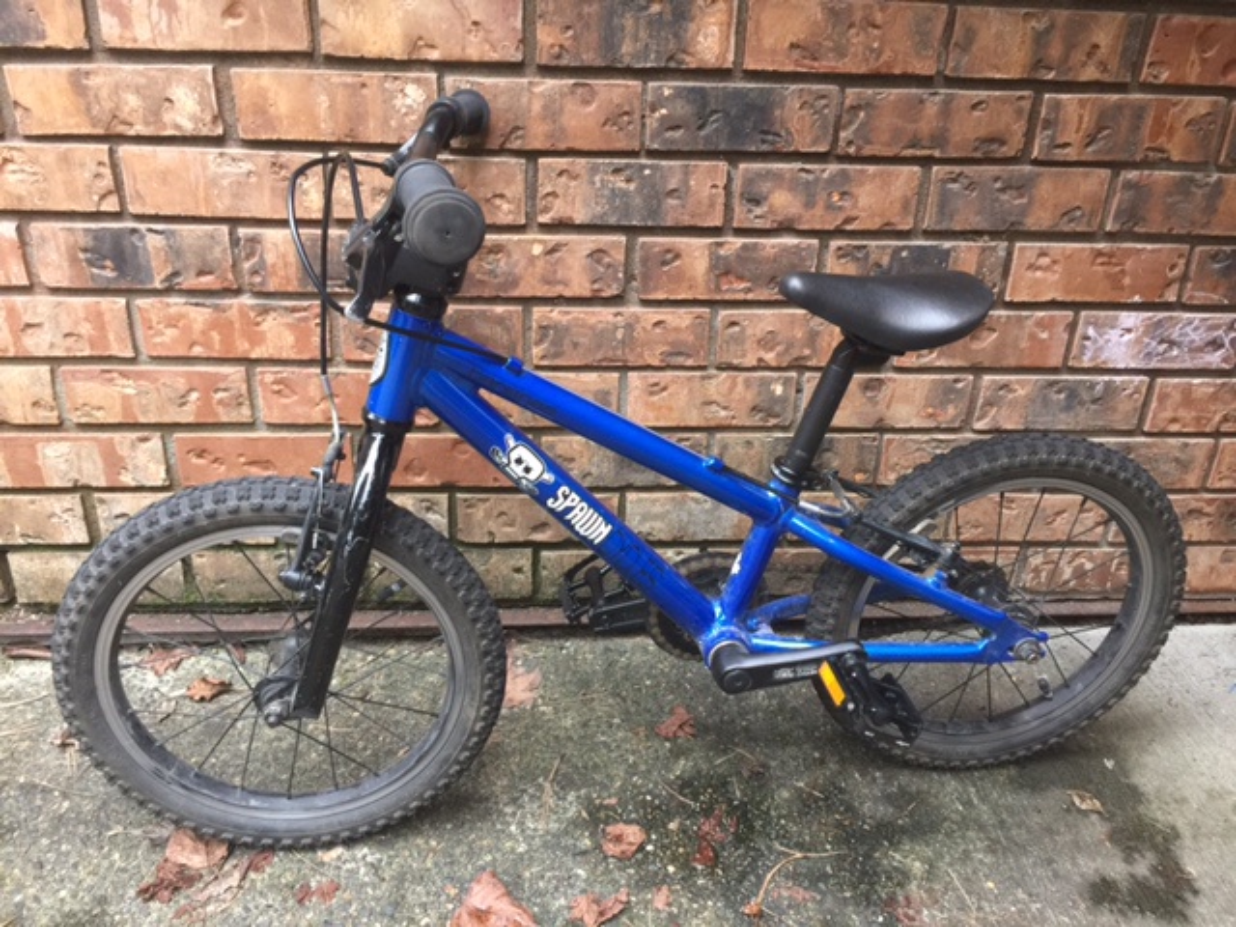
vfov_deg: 48.2
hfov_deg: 61.7
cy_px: 464
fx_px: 1035
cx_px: 618
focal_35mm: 29
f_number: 2.2
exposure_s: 1/15
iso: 64
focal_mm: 4.15
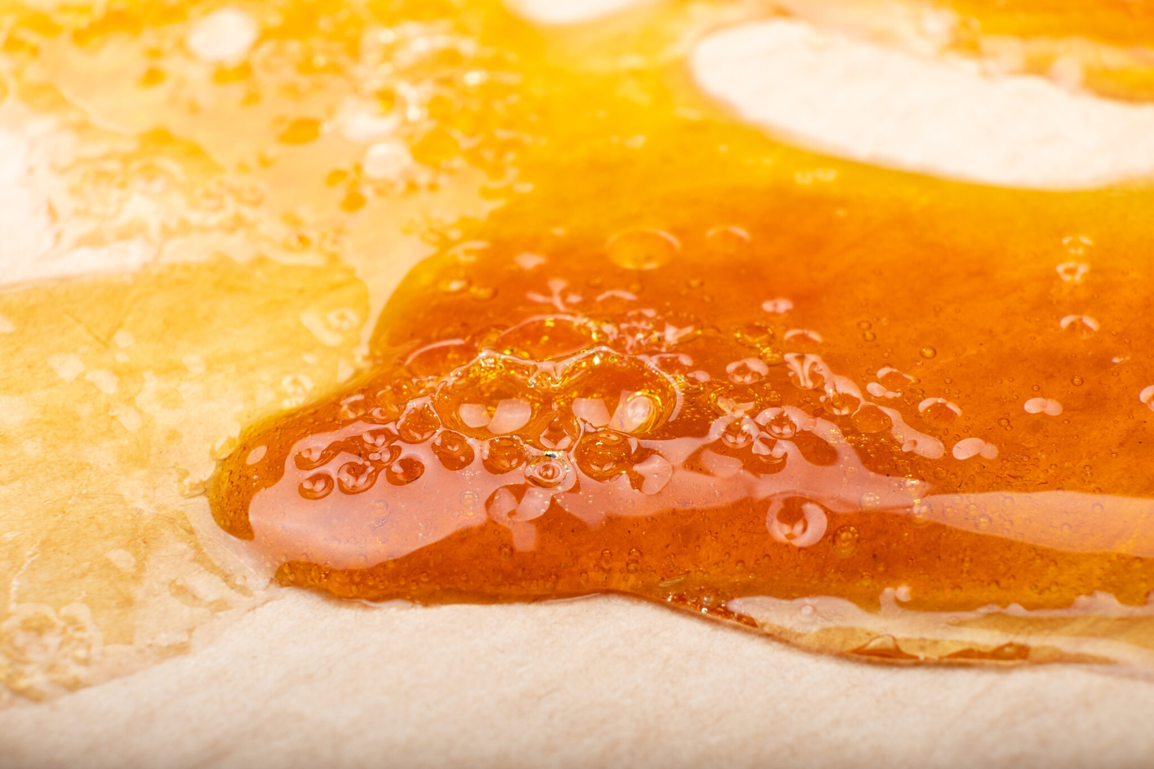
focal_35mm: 83
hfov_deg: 24.5
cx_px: 577
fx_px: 2660
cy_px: 384
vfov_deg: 16.5
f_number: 14
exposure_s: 1/180
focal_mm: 55
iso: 200
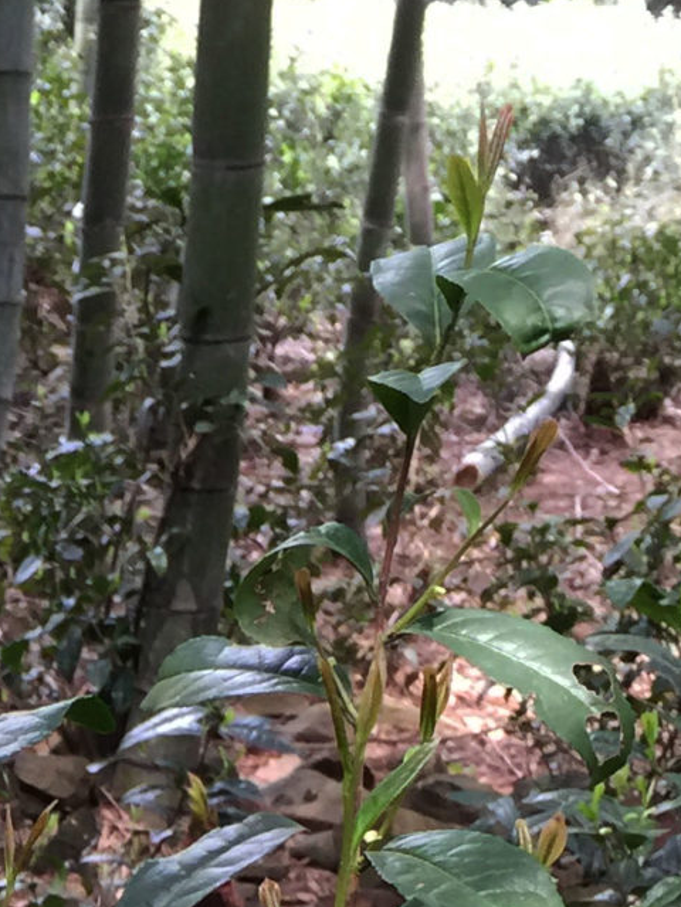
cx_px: -257
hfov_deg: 12.3
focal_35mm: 116
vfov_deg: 15.6
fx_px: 3043
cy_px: 1366
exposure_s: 1/33
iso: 32
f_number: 2.2
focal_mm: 4.15
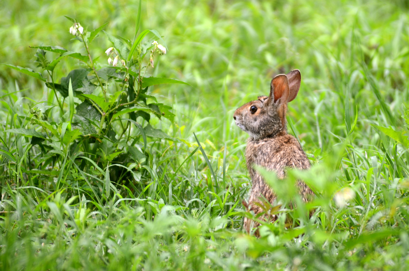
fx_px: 3401
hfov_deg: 6.9
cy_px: 136
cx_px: 204
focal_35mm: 300
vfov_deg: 4.6
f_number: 2.8
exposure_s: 1/80
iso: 160
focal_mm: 200
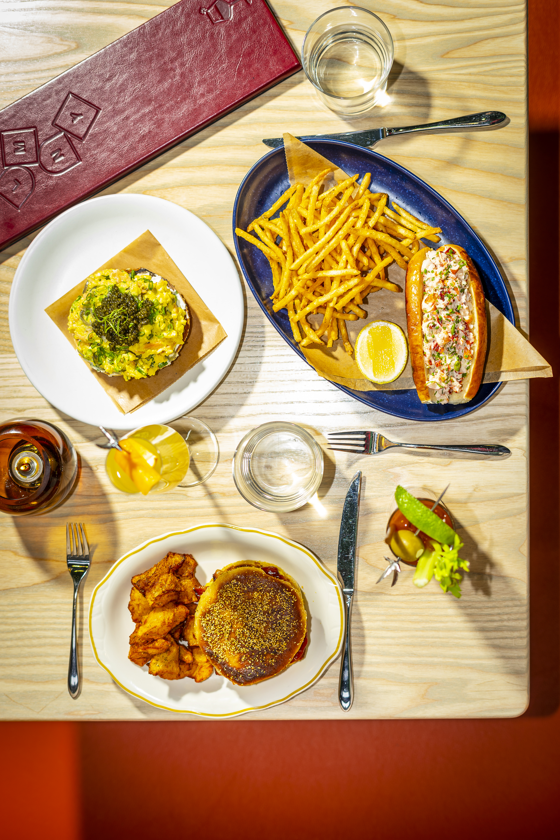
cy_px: 420
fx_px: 1167
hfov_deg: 27.0
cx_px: 280
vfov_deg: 39.6
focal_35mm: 50
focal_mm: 50
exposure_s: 1/125
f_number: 3.2
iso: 50
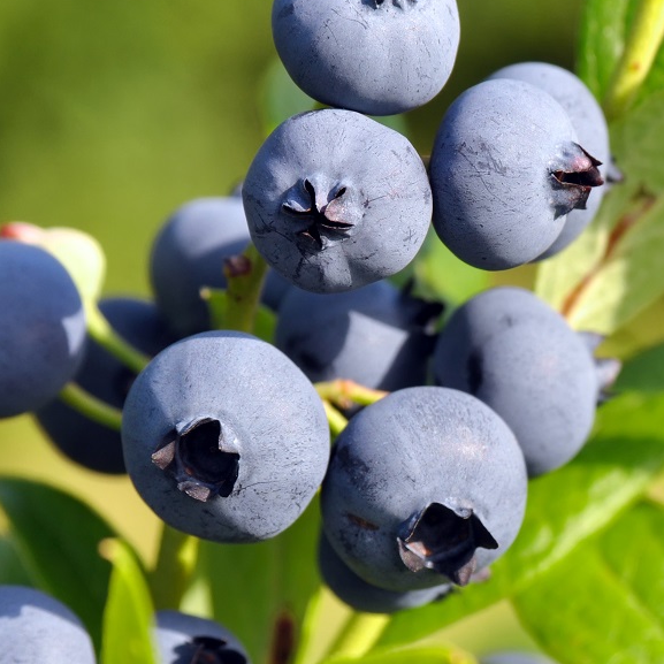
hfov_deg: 7.1
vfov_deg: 7.1
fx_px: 5384
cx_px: 474
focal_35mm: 248
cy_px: 335
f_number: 8
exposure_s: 1/160
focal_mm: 75
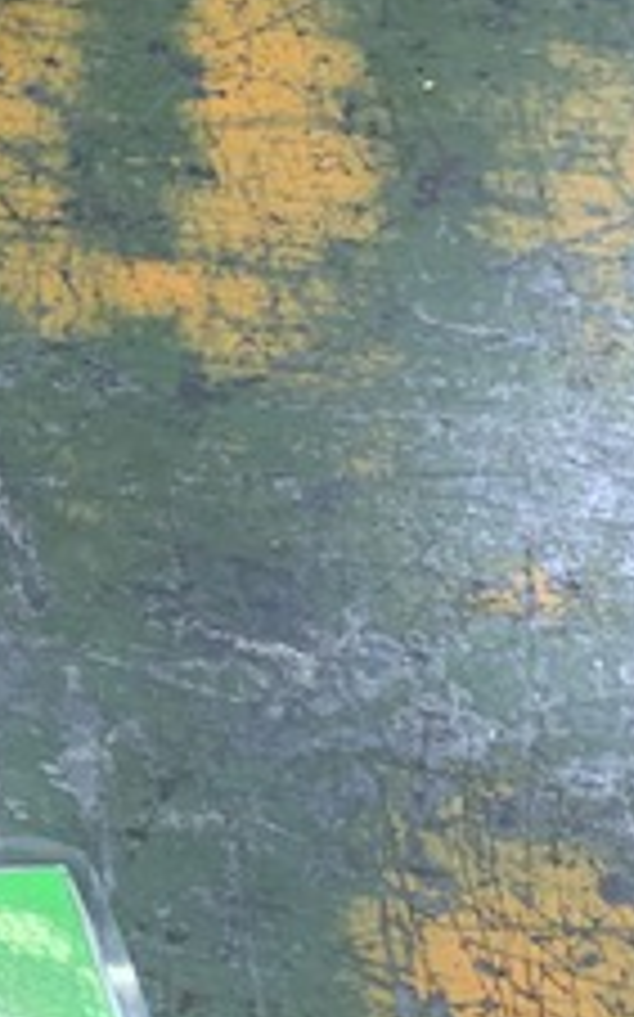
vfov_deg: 26.3
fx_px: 2159
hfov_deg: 13.3
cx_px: -782
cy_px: 675
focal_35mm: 78
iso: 100
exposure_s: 1/71
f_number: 1.8
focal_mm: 4.25
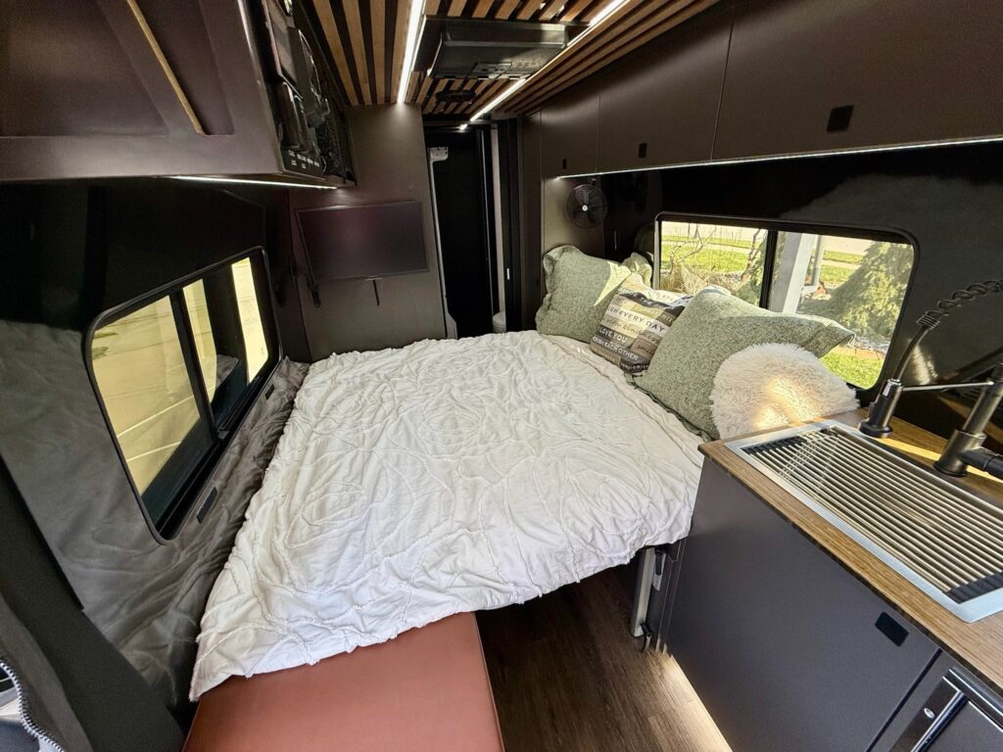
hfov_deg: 102.1
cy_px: 376
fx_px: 406
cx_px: 502
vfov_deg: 85.7
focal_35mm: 14
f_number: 2.2
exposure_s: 1/104
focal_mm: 2.22
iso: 125
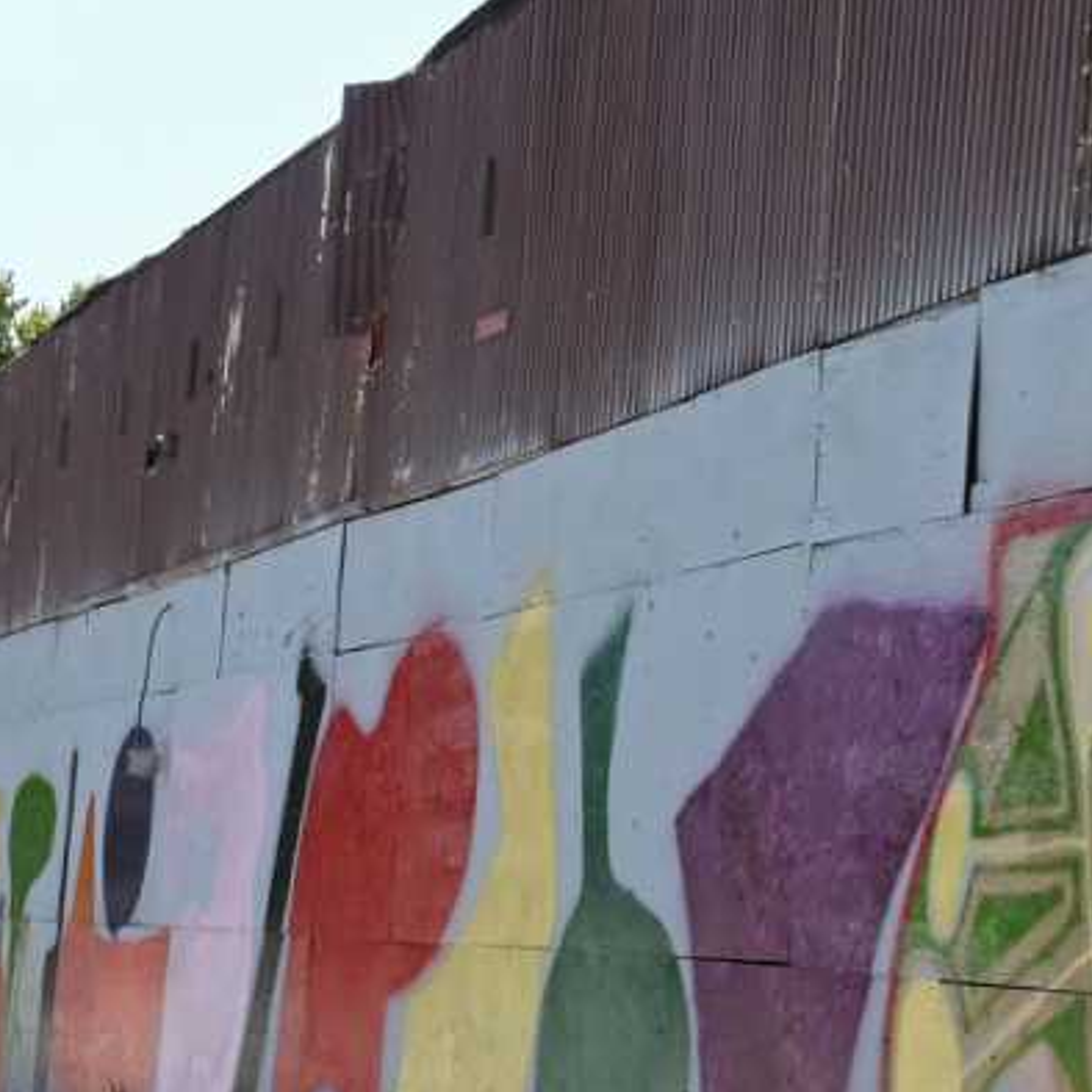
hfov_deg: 15.3
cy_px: 770
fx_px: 3783
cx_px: 1585
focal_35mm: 106
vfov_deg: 16.4
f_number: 18
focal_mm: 24
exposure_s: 1/500
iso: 1600
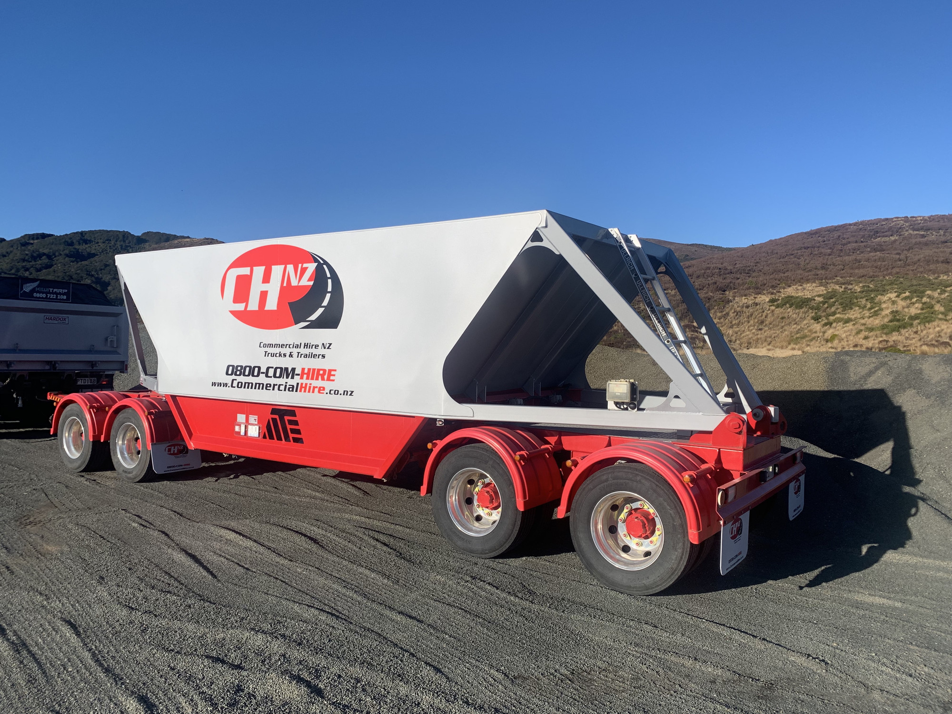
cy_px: 357
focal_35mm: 26
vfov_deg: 53.1
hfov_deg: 67.3
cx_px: 476
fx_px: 715
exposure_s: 1/2545
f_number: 1.8
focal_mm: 4.25
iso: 25
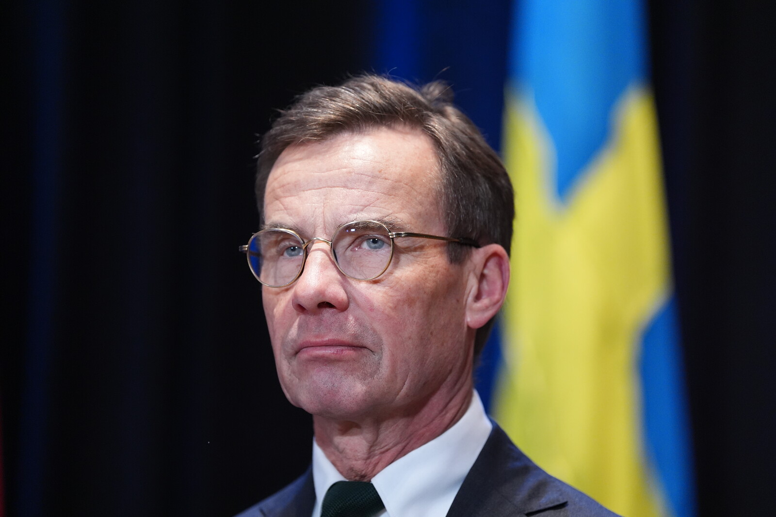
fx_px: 4311
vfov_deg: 6.9
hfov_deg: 10.3
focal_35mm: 200
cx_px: 388
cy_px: 258
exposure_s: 1/400
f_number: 2.8
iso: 3200
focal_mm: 200
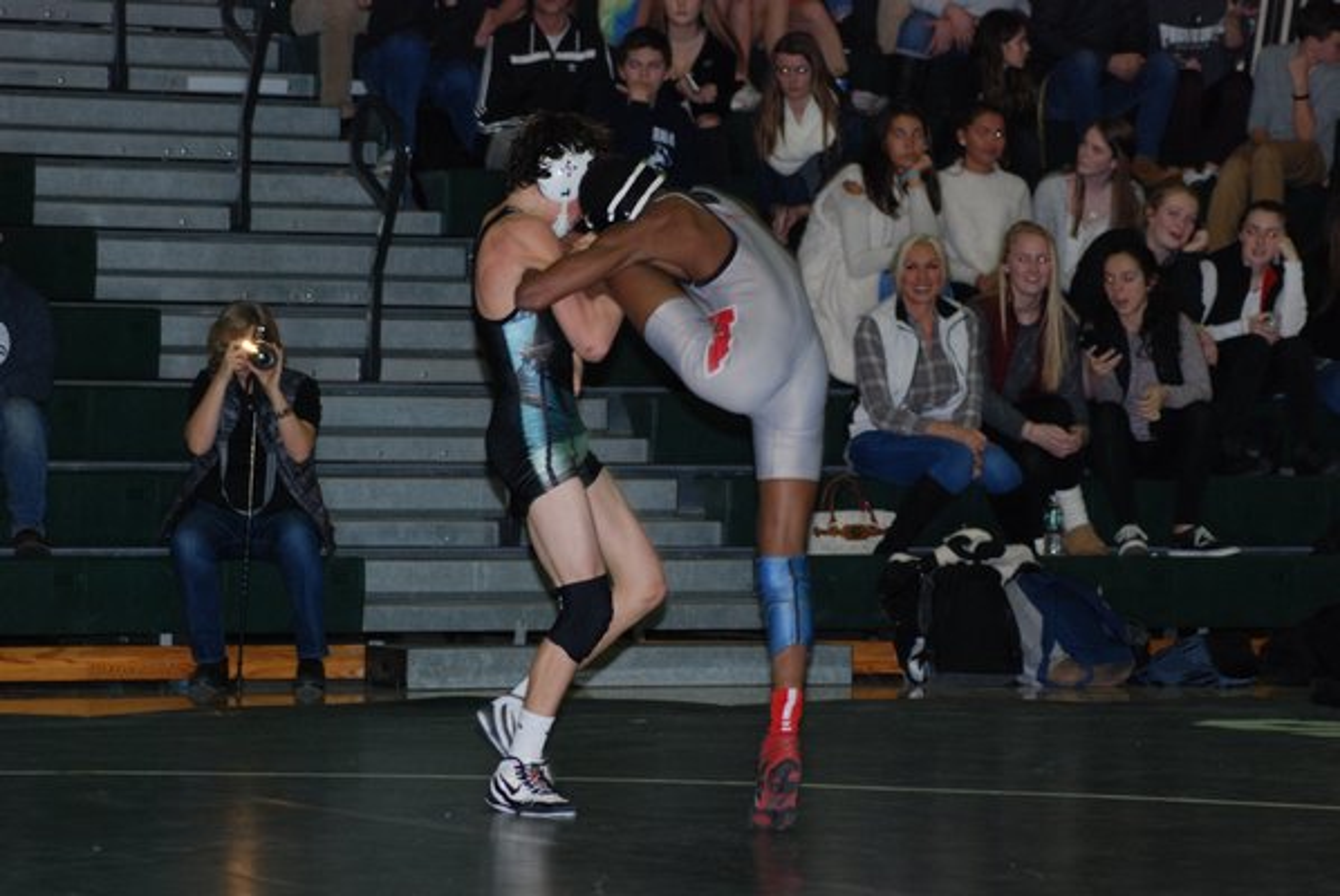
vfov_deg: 7.3
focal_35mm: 188
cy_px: 448
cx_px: 670
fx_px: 6986
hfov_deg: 11.0
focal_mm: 125
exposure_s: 1/60
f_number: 6.3
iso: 640
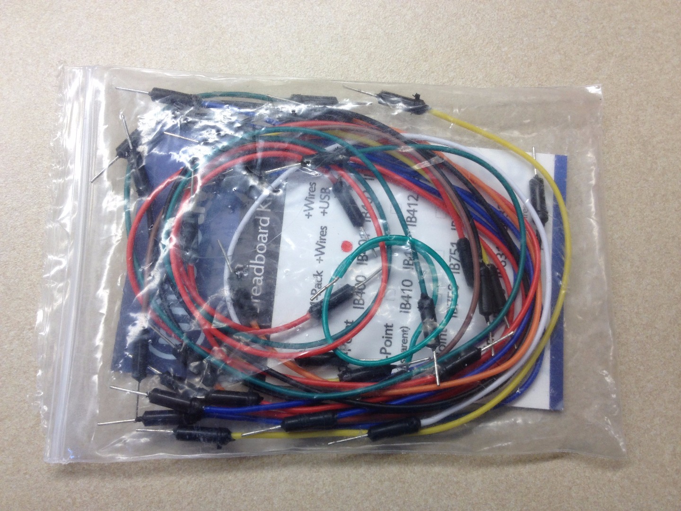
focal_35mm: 35
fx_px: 689
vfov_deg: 40.7
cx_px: 340
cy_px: 256
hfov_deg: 52.6
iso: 64
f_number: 2.4
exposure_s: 1/60
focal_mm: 4.28
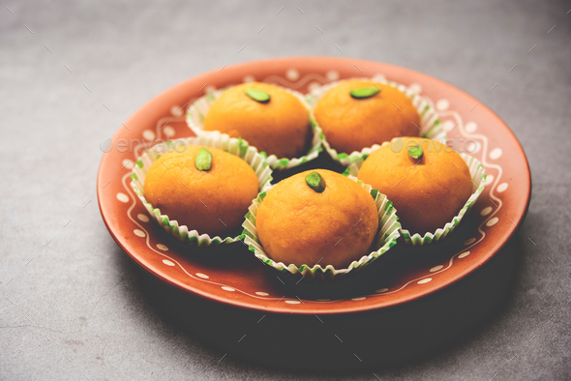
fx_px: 952
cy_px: 190
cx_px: 286
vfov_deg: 22.6
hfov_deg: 33.4
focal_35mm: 60
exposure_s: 1/125
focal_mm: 60
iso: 100
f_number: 5.6
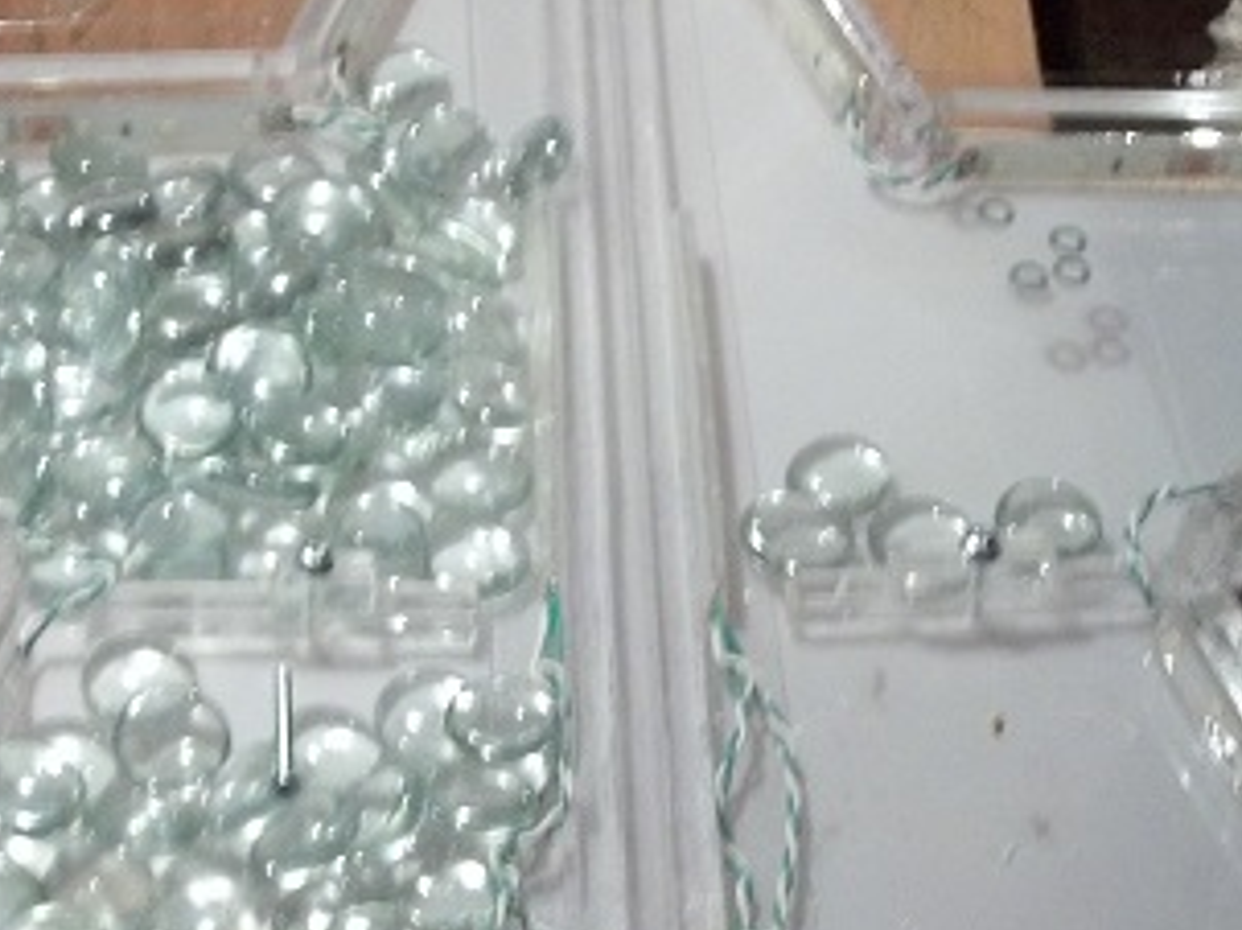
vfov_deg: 16.1
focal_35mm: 91
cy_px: 720
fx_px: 3262
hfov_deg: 21.5
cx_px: 514
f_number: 2.9
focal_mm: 5.7
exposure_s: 1/10
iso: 160
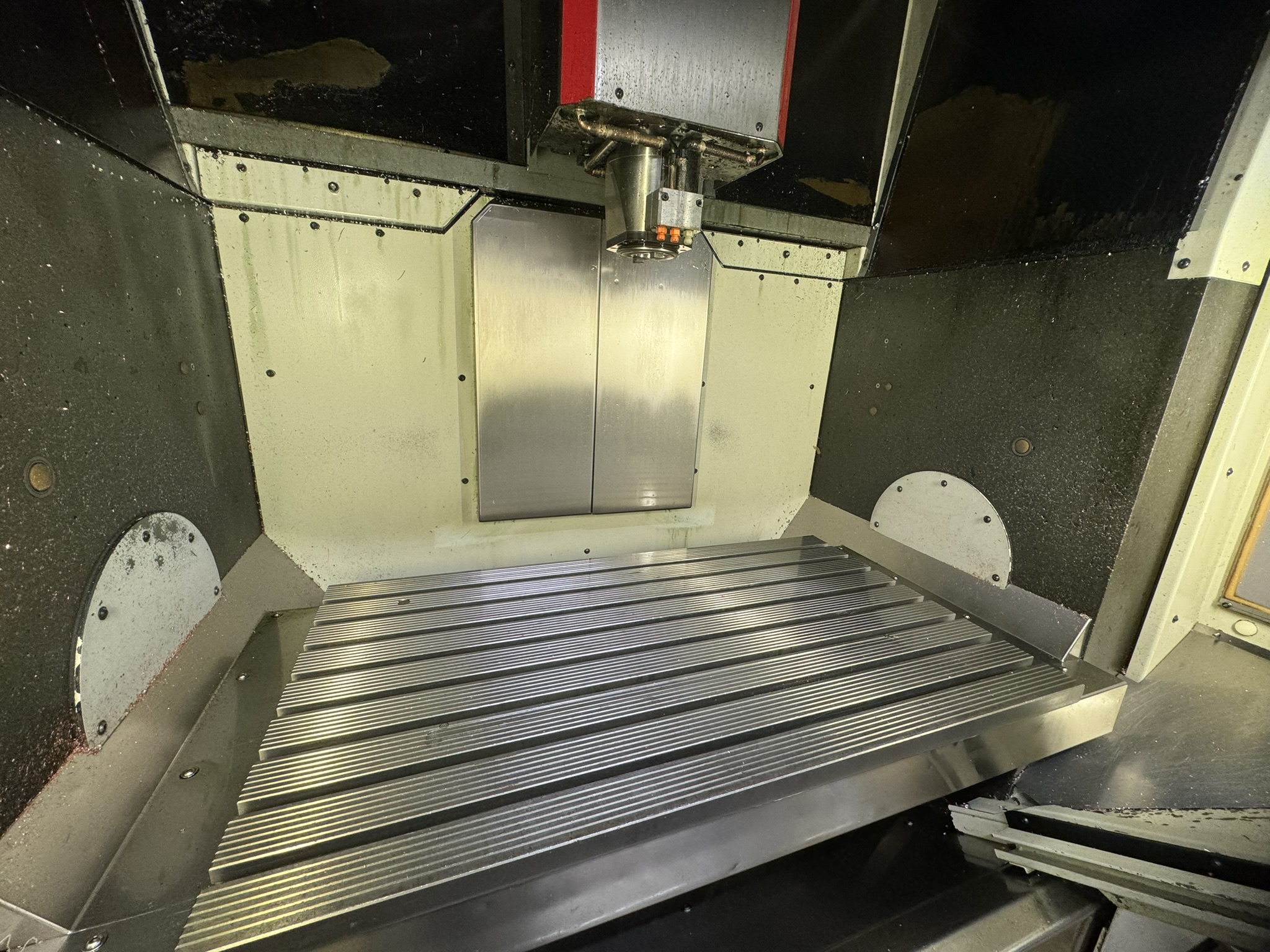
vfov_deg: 85.7
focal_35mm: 14
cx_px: 635
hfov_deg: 102.1
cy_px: 476
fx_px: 514
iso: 200
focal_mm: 2.22
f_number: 2.2
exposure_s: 1/100
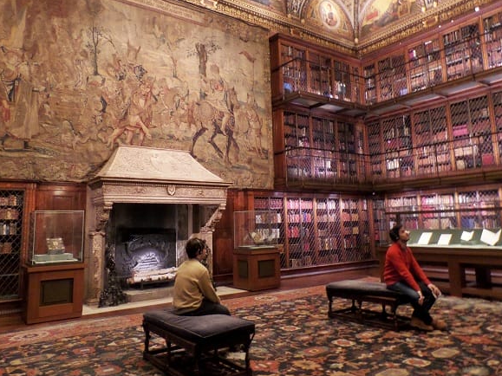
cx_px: 251
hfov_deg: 65.3
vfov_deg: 51.2
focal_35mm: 27
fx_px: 391
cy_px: 163
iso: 400
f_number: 2.8
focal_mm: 4.1
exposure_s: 1/4
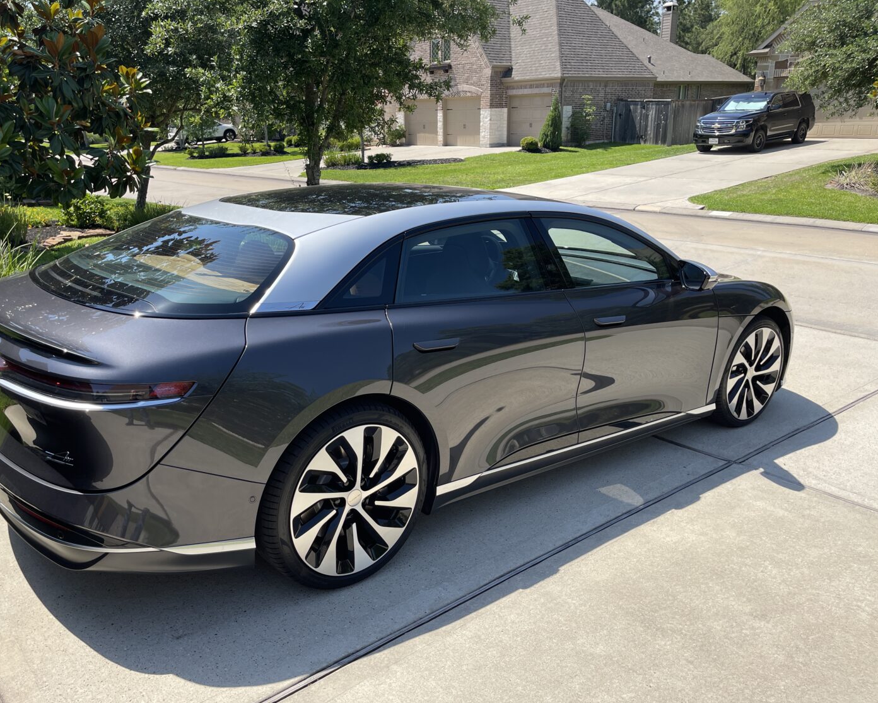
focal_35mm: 28
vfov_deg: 51.5
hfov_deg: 62.1
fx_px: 728
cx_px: 399
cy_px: 362
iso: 32
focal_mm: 5.1
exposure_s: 1/2165
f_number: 1.6
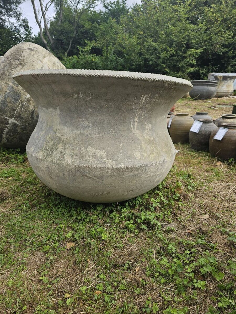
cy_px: 157
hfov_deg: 58.9
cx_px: 118
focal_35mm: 23
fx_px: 209
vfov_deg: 73.9
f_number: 1.7
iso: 20
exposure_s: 1/393
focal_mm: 6.3
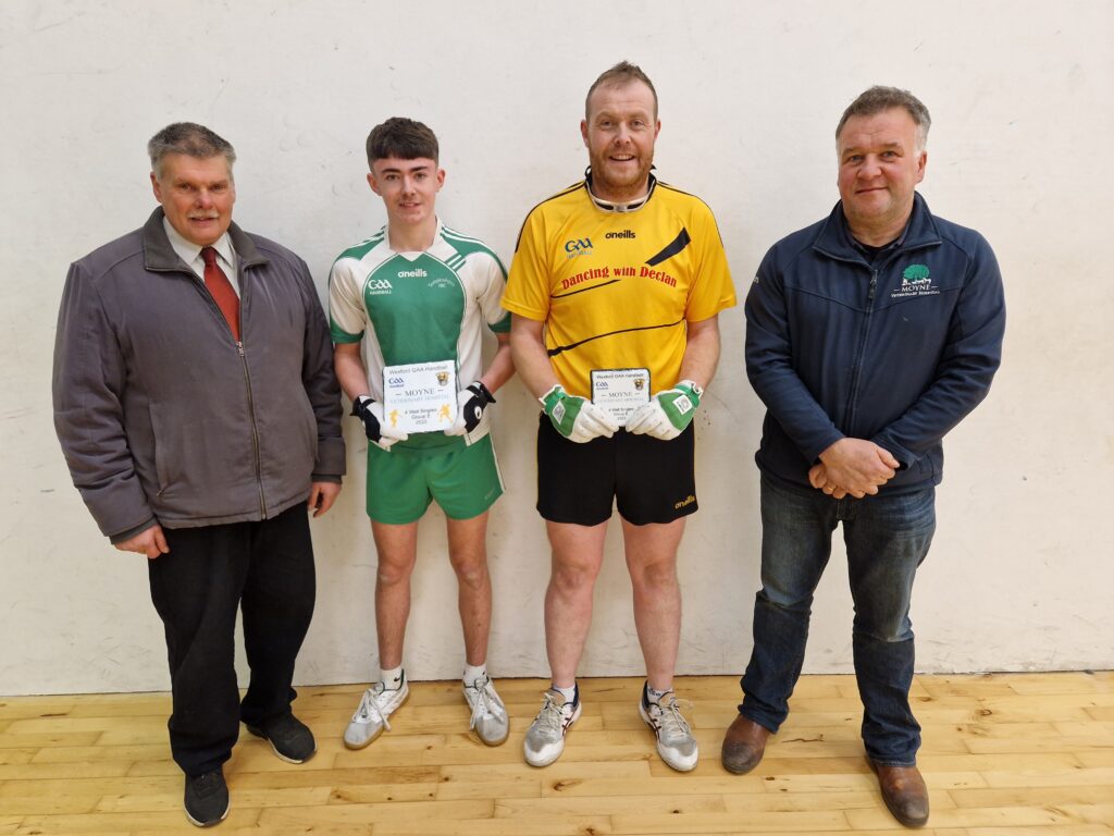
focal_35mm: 23
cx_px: 557
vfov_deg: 58.9
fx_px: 740
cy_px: 418
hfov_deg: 73.9
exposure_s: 1/100
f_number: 1.8
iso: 320
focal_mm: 5.4
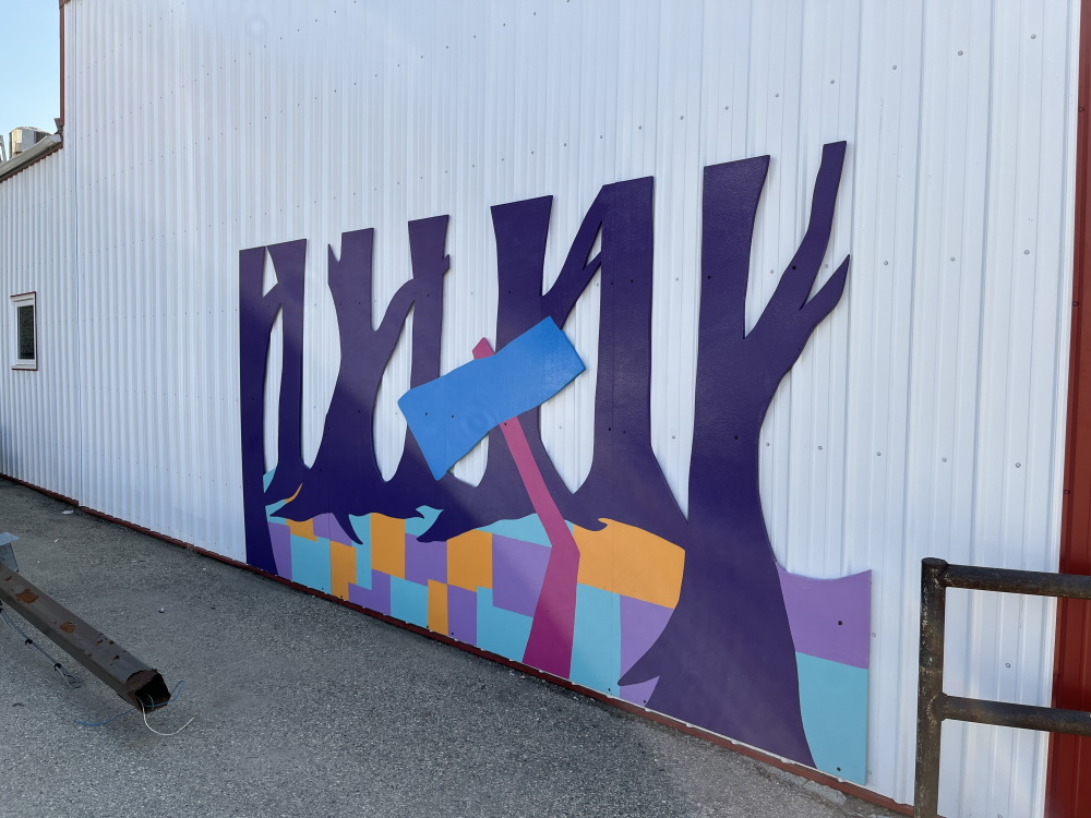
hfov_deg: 67.3
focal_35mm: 26
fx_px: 819
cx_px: 546
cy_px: 409
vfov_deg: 53.1
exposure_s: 1/1309
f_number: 1.6
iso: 50
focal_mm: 5.1
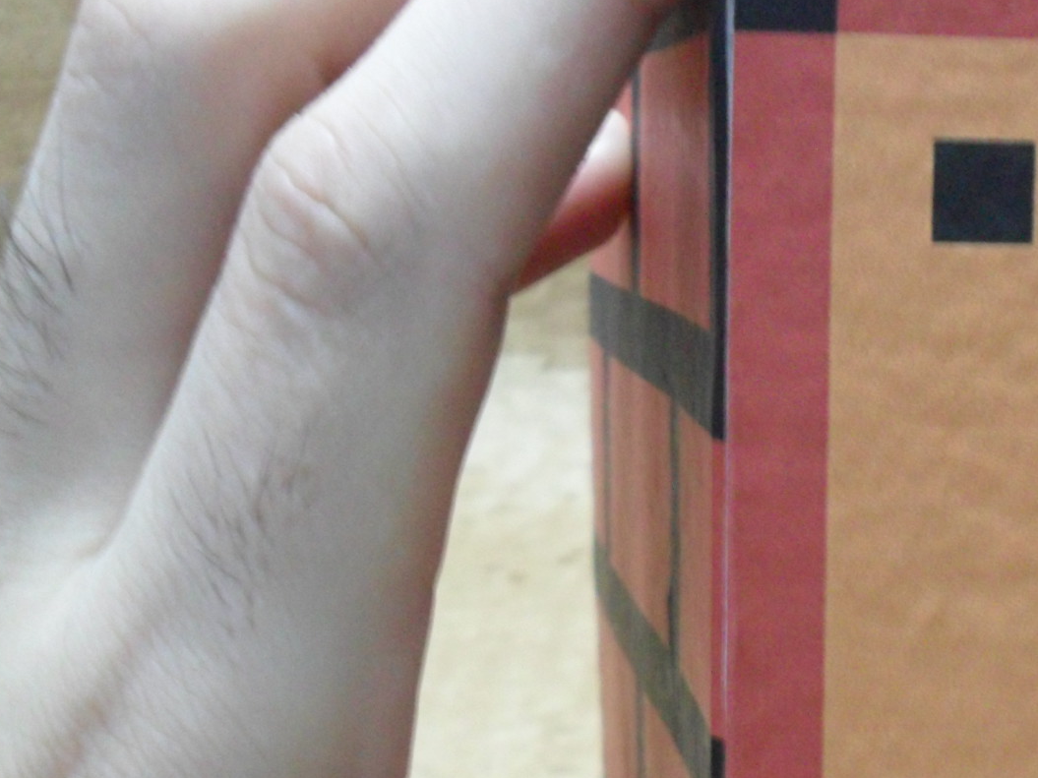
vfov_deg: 16.9
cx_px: 1008
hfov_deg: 22.0
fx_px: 2579
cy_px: 730
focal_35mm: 86
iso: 240
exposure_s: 1/15
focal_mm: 6.3
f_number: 3.2
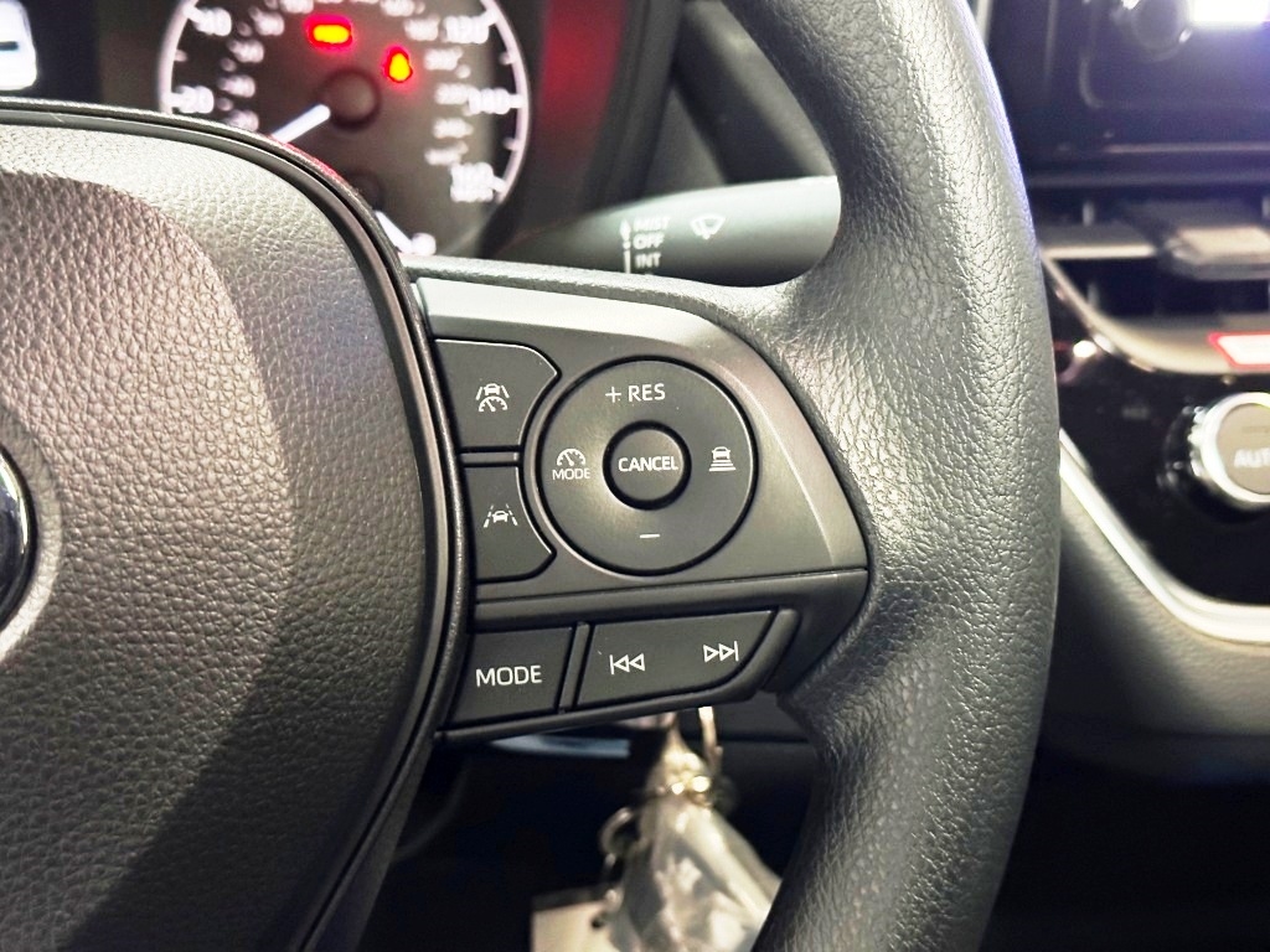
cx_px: 635
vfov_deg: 30.3
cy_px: 476
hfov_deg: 39.7
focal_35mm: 48
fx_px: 1761
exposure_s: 1/24
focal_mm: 6.86
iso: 640
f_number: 1.78
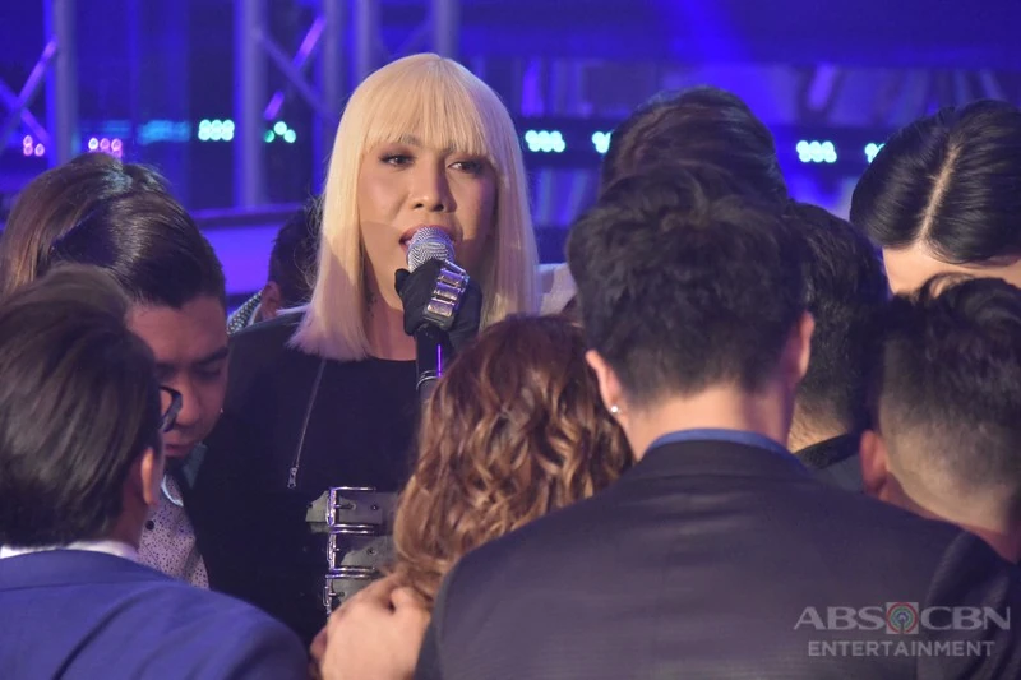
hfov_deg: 6.2
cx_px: 510
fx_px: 9357
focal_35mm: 330
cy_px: 340
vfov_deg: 4.2
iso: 5000
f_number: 8
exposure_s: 1/125
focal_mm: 220
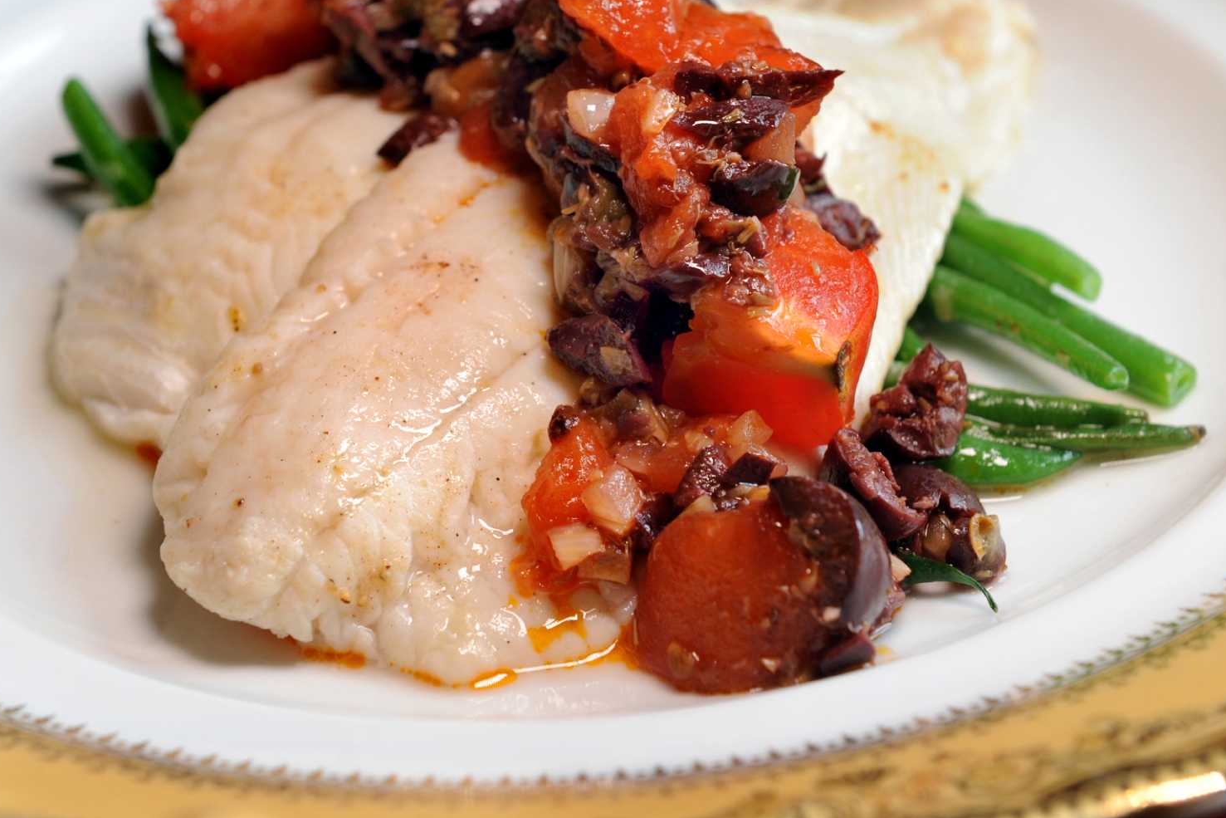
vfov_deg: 14.1
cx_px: 559
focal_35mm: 97
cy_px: 270
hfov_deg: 21.0
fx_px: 3303
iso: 800
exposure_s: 1/320
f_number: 7.1
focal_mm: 70
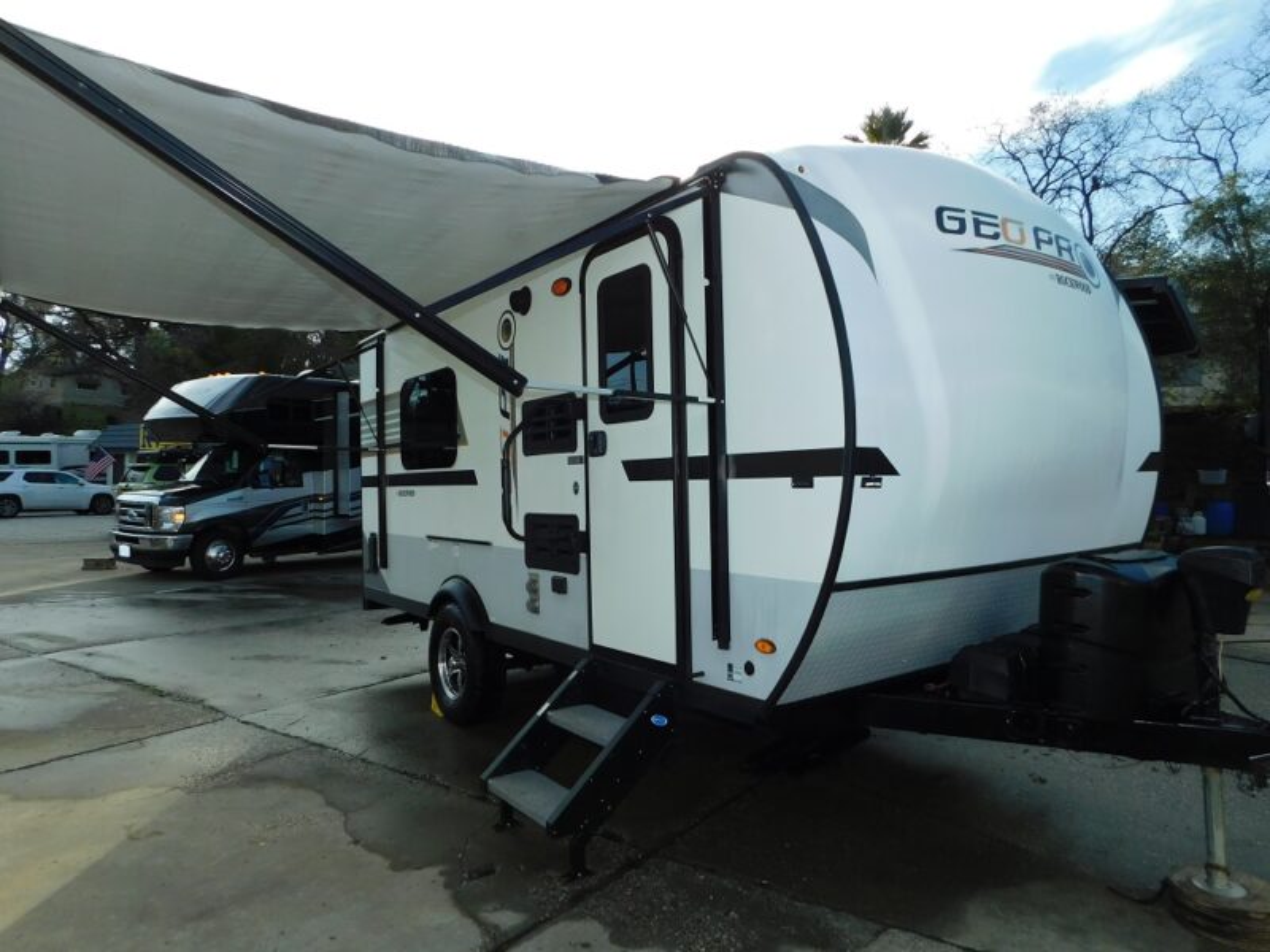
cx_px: 635
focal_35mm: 23
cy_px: 476
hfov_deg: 73.9
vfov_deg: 58.9
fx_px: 844
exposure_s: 1/1000
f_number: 3
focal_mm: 4
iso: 125
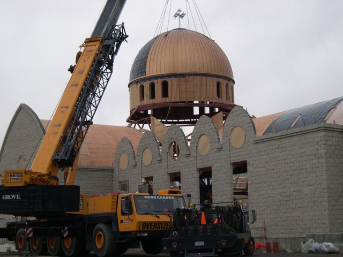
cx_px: 172
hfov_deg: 31.2
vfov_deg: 23.7
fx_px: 614
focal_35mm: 62
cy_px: 128
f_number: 3.5
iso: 100
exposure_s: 1/133
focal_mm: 13.2
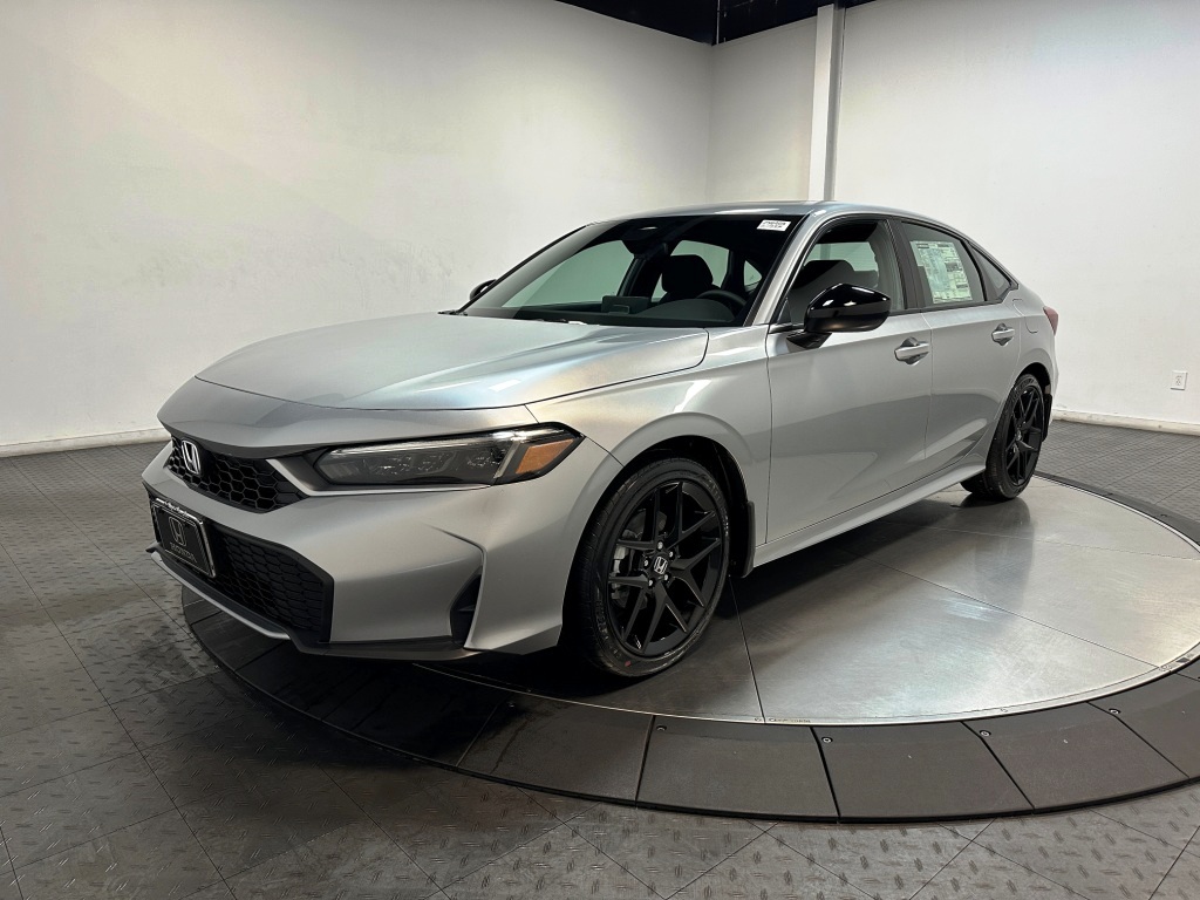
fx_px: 832
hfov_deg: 71.6
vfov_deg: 56.8
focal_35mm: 24
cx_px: 600
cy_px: 450
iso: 250
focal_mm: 6.86
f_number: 1.78
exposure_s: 1/60
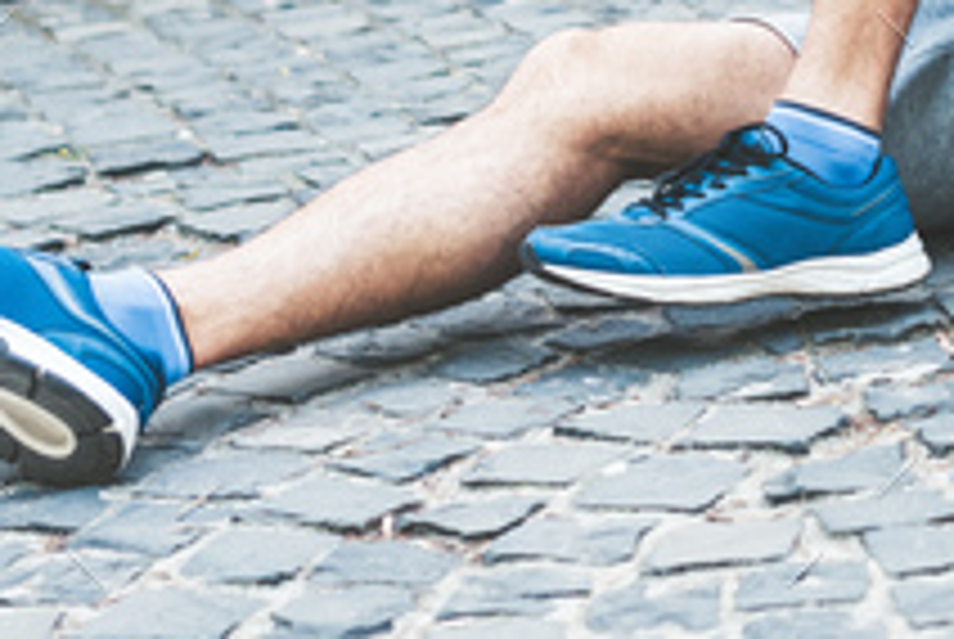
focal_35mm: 139
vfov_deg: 9.7
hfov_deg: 14.3
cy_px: -212
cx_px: 1098
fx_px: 3689
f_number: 3.5
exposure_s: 1/400
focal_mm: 50
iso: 250
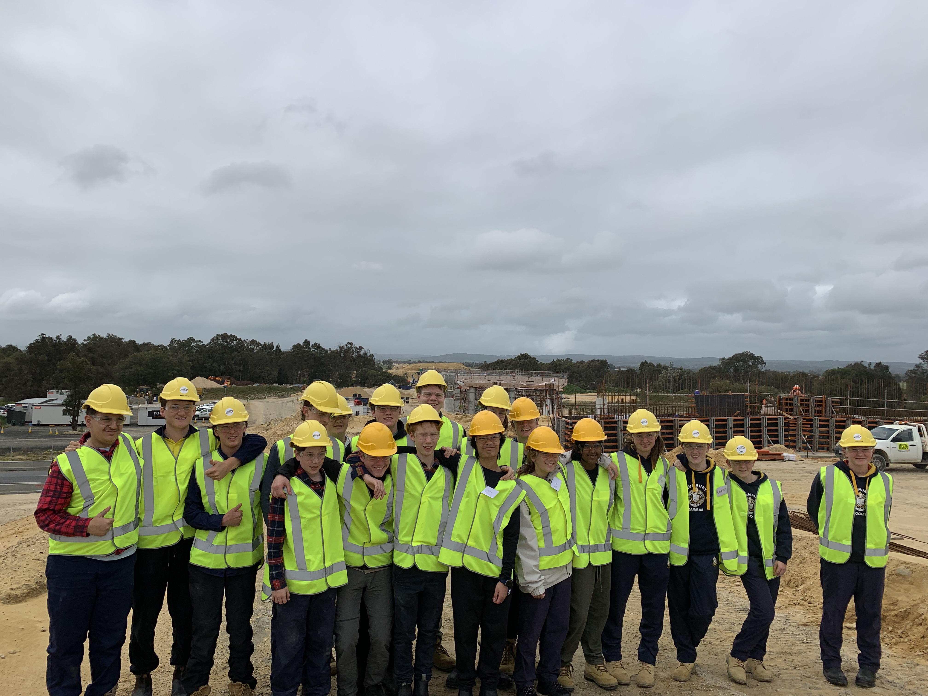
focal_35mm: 26
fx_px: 697
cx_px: 464
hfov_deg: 67.3
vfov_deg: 53.1
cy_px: 348
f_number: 1.8
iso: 25
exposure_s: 1/4274
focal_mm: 4.25
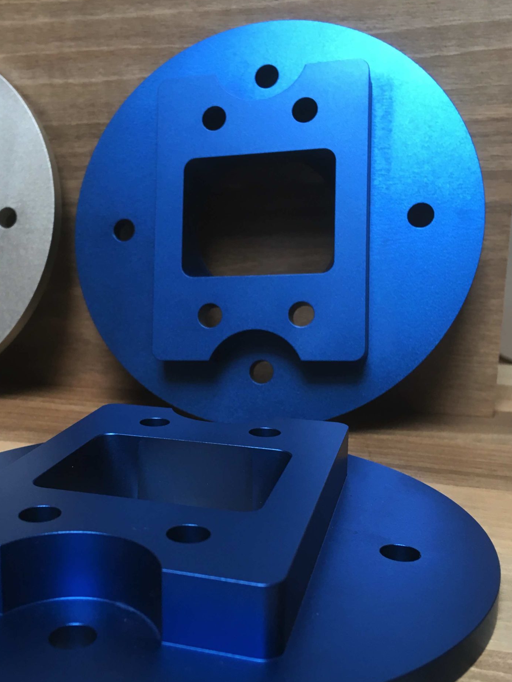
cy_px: 360
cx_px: 172
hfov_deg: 35.6
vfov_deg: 46.8
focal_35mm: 40
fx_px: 789
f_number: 2.2
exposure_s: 1/33
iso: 100
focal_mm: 4.15
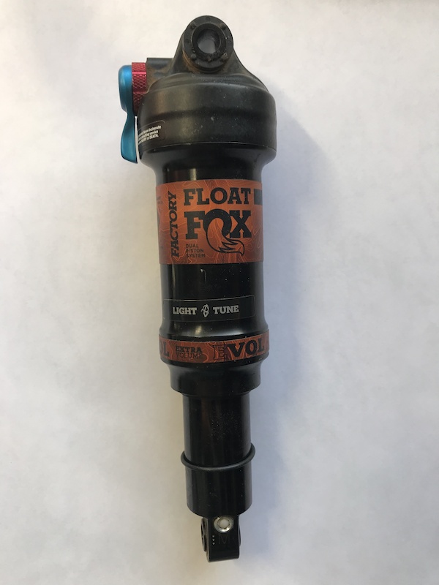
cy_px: 292
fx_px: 473
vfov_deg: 63.4
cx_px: 220
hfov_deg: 49.7
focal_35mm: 28
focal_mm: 3.99
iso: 25
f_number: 1.8
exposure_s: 1/60
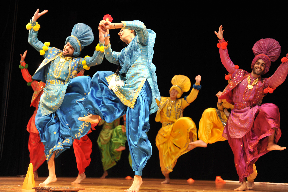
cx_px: 144
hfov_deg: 34.5
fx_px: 464
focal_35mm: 58
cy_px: 96
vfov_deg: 23.4
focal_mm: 58
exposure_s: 1/250
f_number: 2.8
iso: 640
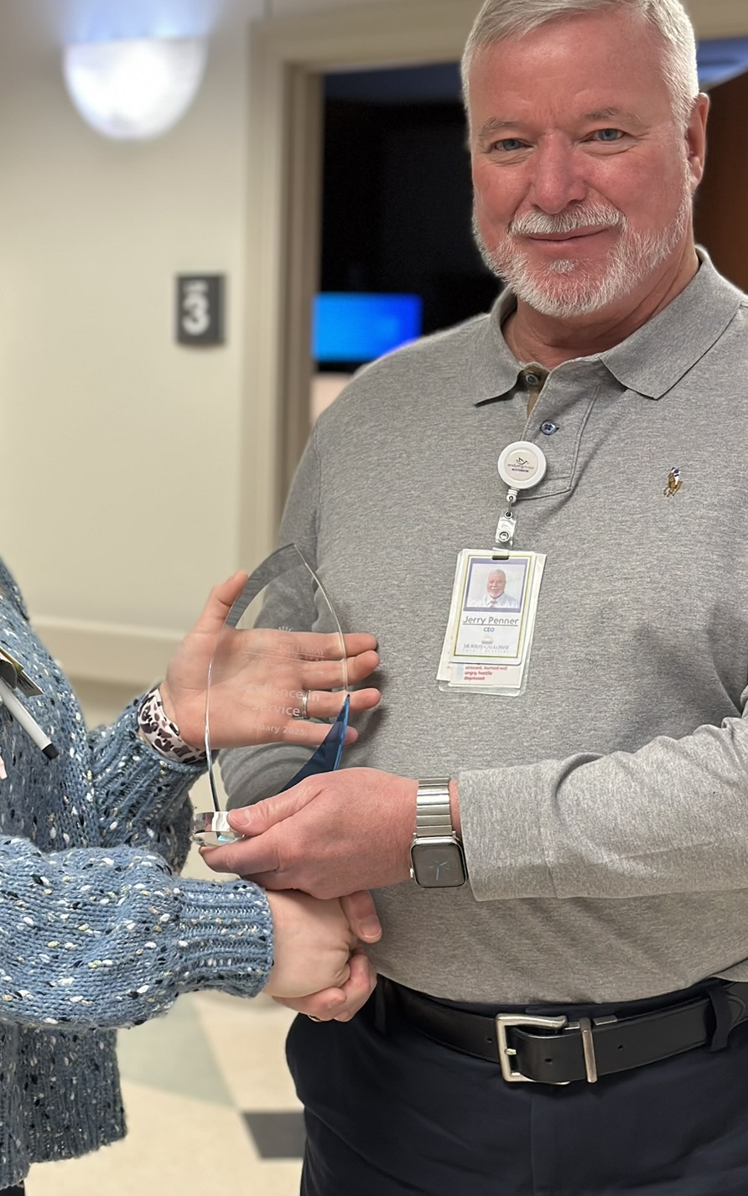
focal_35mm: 73
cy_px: 584
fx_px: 2381
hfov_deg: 17.8
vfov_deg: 28.2
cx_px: 193
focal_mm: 6.86
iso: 160
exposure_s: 1/120
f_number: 1.78
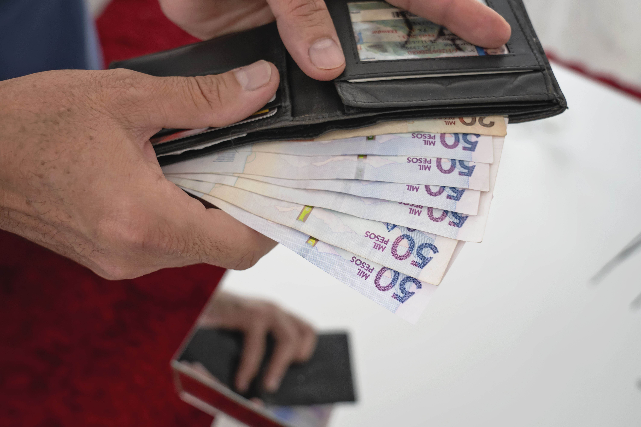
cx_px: 320
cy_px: 214
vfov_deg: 36.9
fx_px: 641
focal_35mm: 36
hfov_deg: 53.1
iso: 400
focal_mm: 24
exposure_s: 1/40
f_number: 3.5
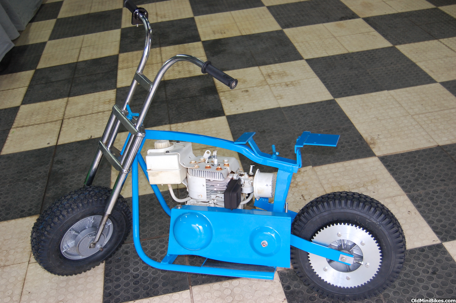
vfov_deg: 31.8
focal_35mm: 42
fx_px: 532
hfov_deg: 46.4
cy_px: 152
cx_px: 228
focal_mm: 28
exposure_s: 1/60
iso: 400
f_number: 4.2
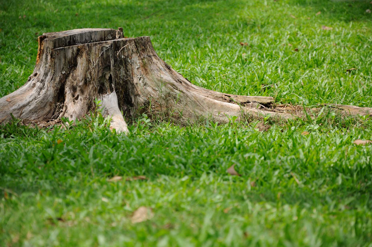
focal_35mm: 158
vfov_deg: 8.7
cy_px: 124
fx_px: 1625
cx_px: 186
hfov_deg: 13.1
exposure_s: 1/250
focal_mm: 105
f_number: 5.6
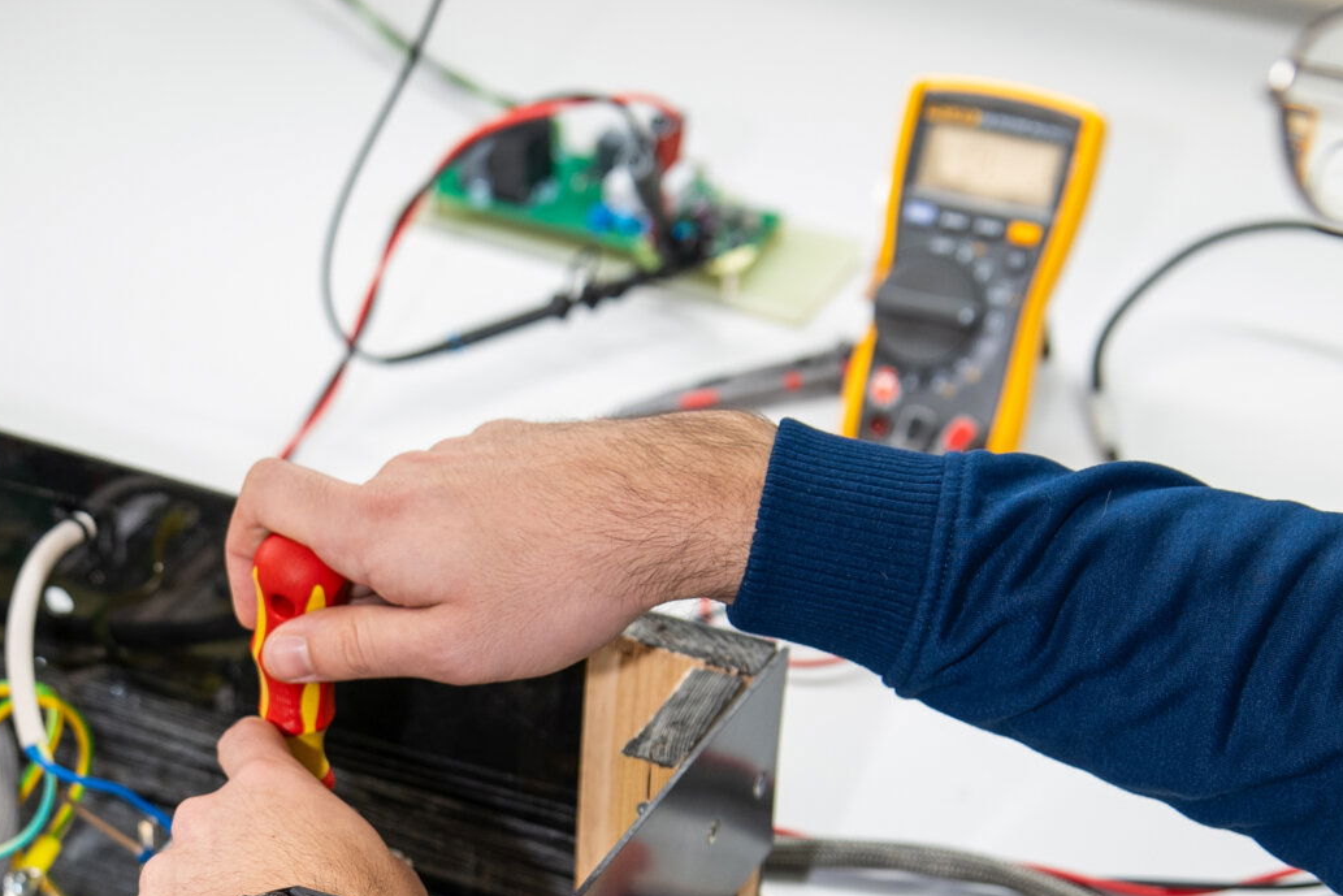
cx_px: 233
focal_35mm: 109
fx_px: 4067
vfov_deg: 12.4
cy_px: 889
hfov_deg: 18.5
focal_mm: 44
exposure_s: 1/200
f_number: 2.8
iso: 640
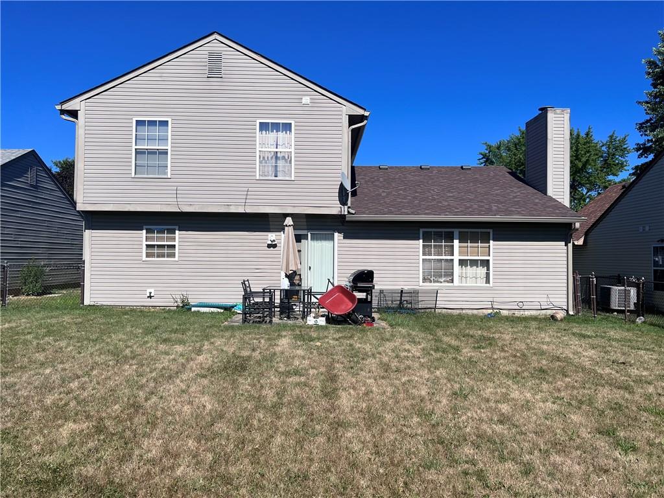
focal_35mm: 26
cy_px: 249
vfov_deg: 53.1
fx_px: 499
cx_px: 332
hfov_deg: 67.3
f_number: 1.5
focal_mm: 5.7
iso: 50
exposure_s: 1/7463
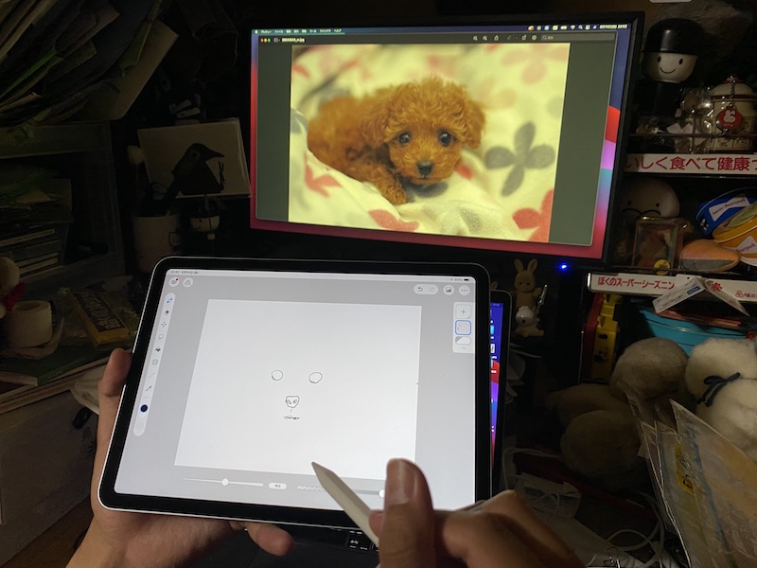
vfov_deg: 53.1
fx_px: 569
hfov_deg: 67.3
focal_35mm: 26
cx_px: 378
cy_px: 284
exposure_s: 1/50
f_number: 1.8
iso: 160
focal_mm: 4.25
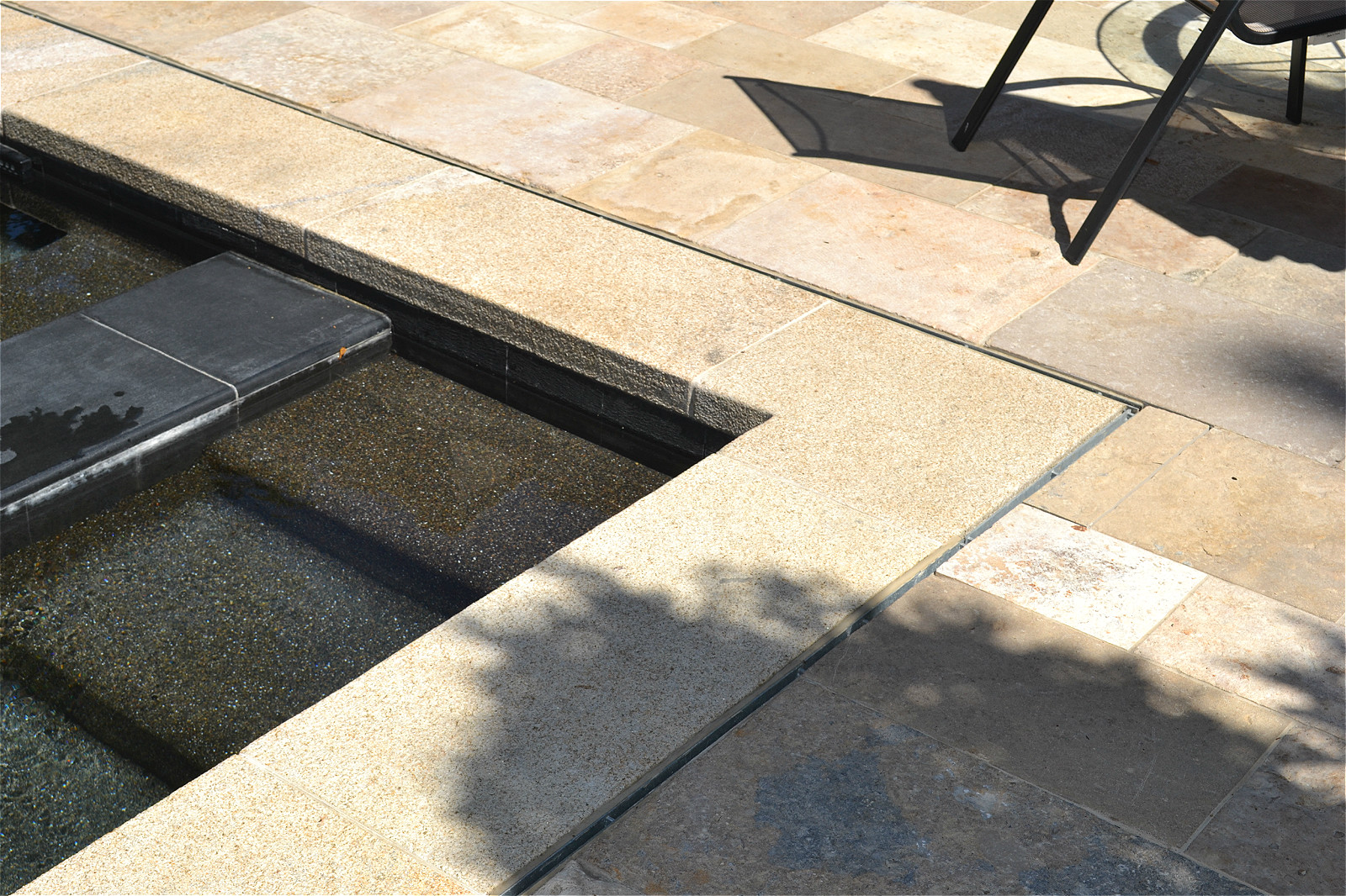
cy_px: 448
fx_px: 2018
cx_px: 673
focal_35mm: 54
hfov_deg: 36.9
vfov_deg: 25.0
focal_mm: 36
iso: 100
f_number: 11
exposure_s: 1/200
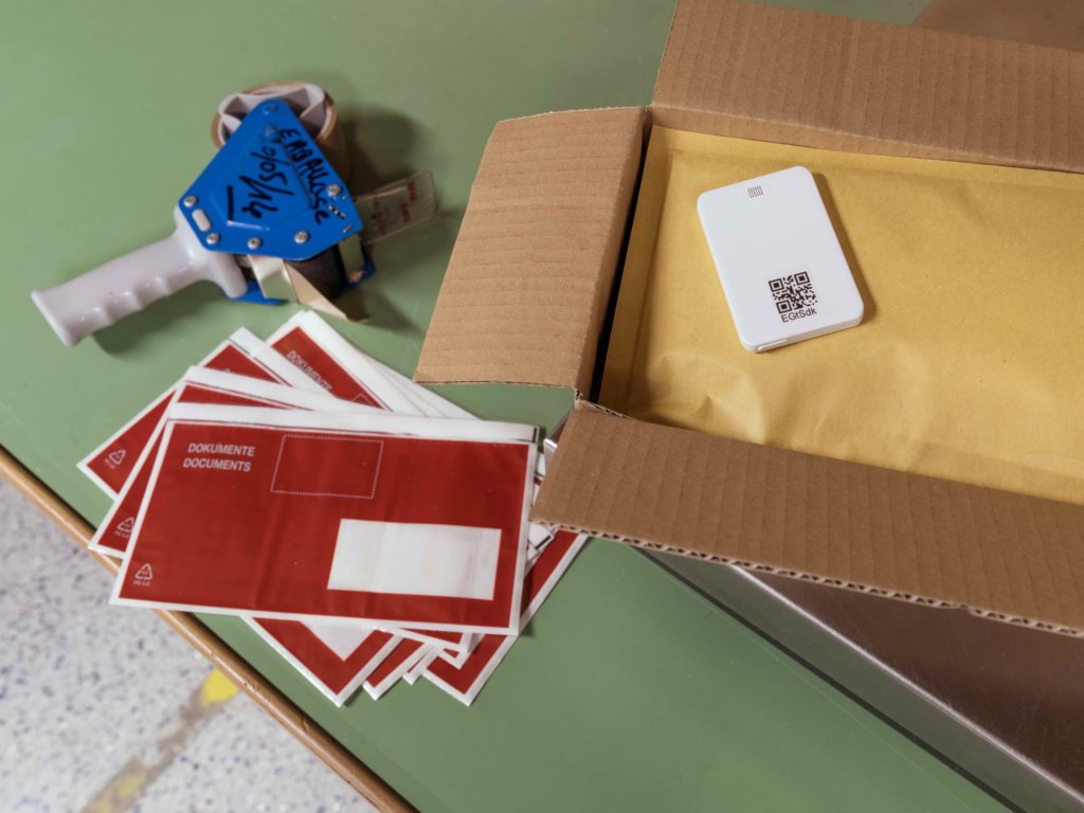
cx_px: 542
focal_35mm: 35
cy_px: 406
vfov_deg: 40.7
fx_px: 1096
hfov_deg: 52.6
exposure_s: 1/8
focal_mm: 45
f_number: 11
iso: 400
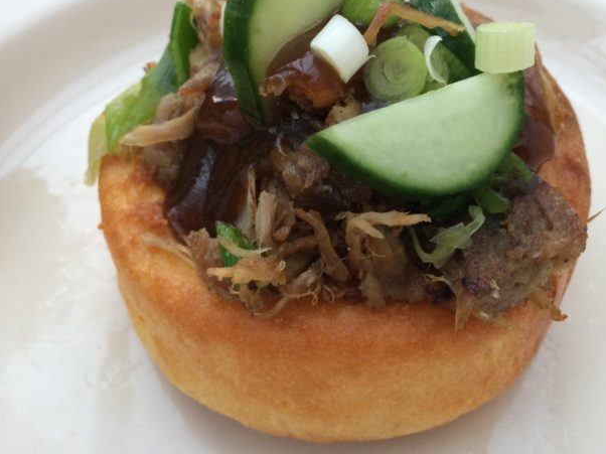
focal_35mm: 37
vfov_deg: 38.4
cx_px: 353
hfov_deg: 49.9
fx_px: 647
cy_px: 172
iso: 200
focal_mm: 4.15
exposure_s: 1/33
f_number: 2.2
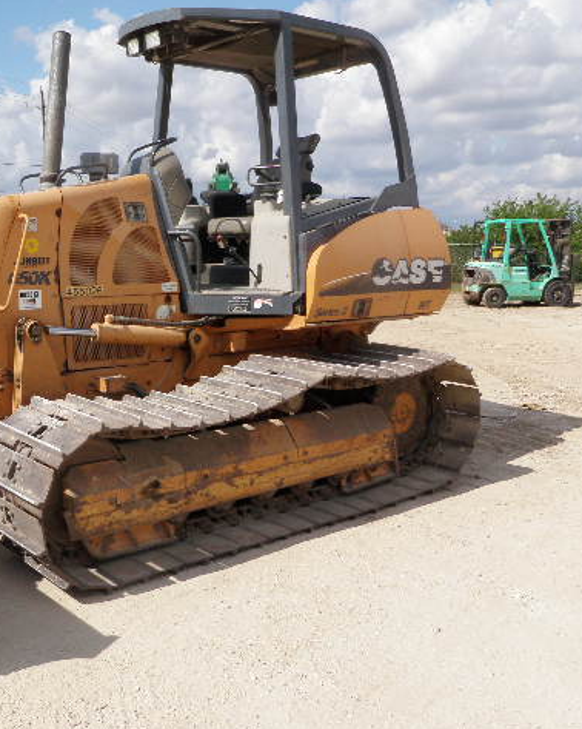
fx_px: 797
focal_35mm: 37
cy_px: 365
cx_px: 137
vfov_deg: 49.1
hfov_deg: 38.9
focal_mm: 5
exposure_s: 1/400
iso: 50
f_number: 5
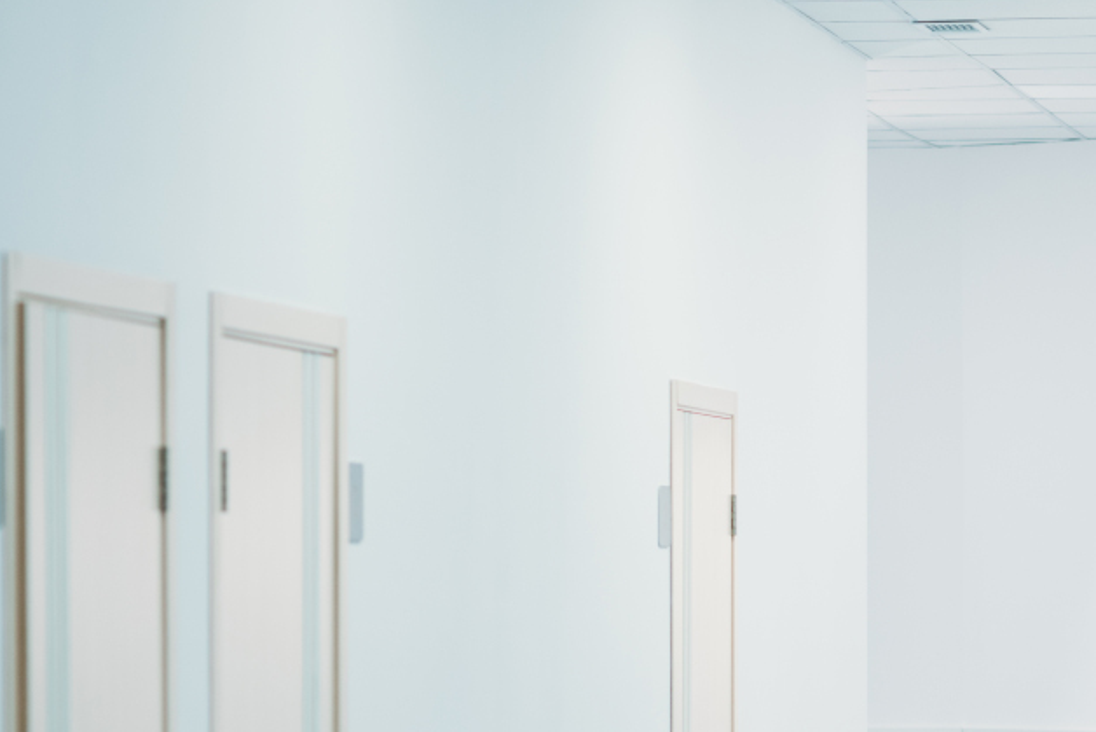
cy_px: 658
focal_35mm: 203
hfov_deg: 10.1
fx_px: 6181
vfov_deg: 6.8
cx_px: 691
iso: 500
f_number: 2.5
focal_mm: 85
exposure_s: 1/160
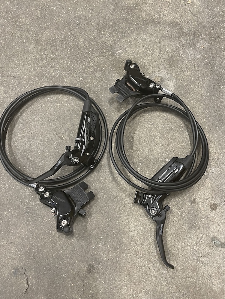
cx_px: 112
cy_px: 150
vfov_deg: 67.3
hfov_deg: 53.1
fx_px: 225
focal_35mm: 26
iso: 320
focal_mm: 4.2
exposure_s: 1/60
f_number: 1.6
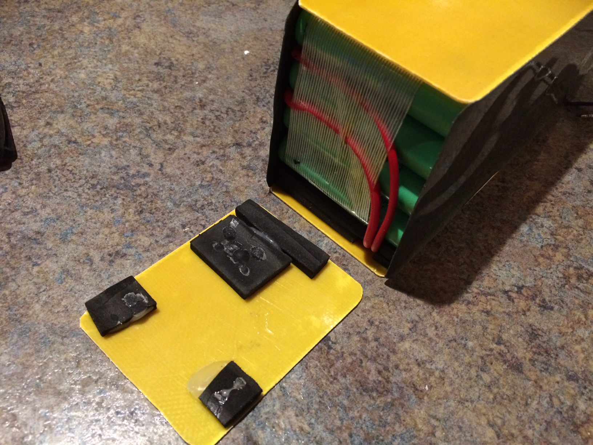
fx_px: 497
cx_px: 296
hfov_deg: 61.7
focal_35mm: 29
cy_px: 222
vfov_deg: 48.2
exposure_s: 1/20
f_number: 2.2
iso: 320
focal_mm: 4.15
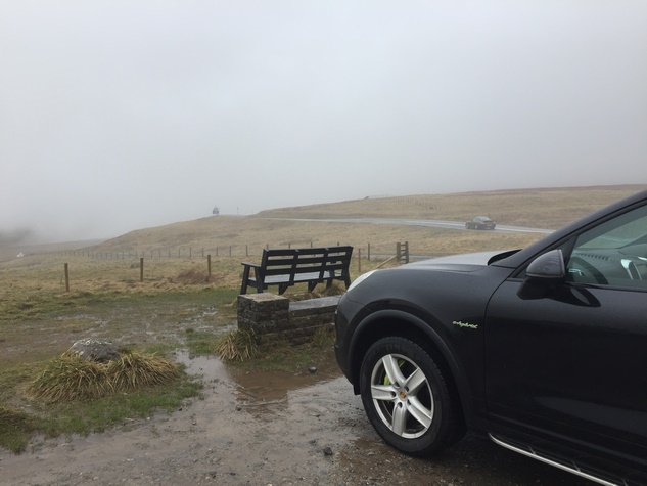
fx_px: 542
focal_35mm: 29
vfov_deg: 48.2
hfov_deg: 61.7
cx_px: 324
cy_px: 243
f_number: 2.2
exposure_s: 1/879
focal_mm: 4.15
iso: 32
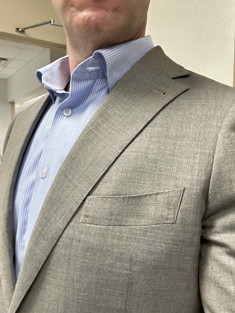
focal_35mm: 30
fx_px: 272
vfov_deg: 60.0
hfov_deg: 46.8
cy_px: 156
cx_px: 118
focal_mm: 2.69
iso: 160
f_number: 1.9
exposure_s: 1/54
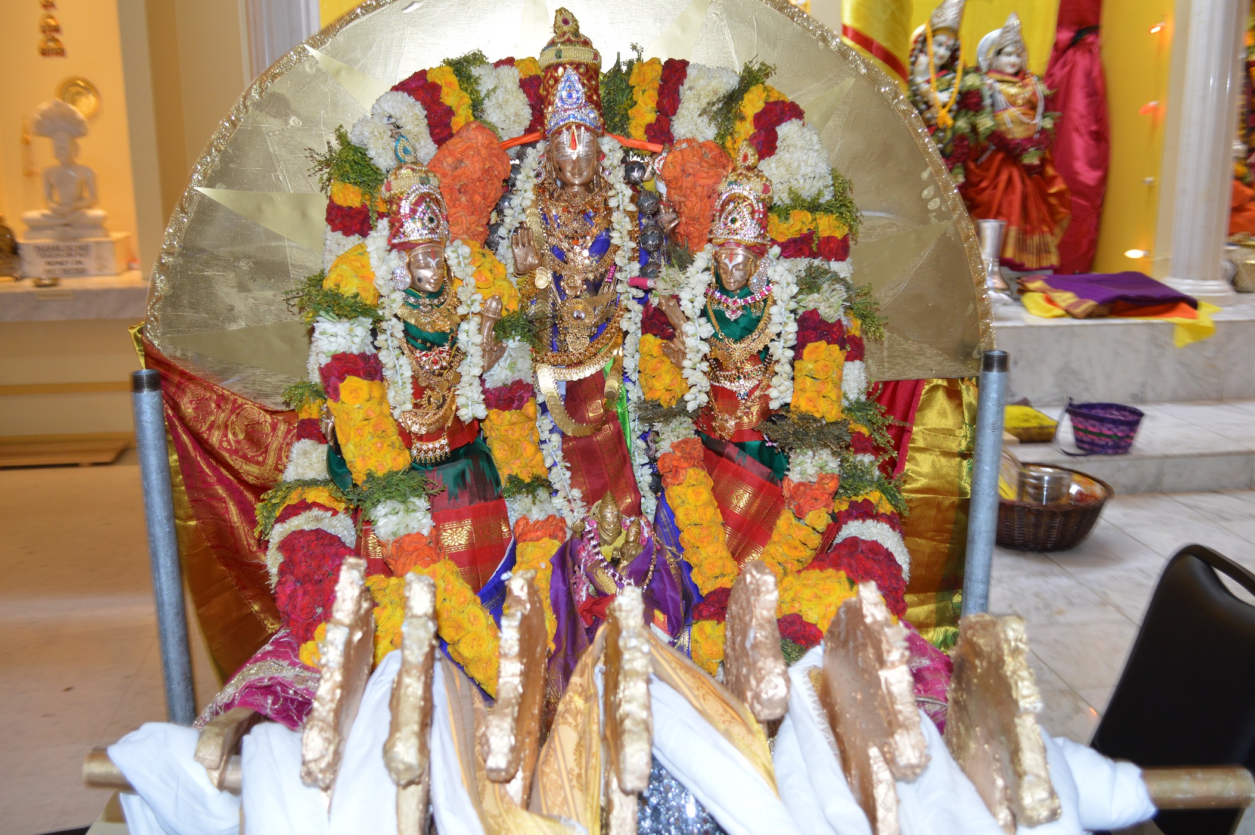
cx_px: 628
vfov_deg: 36.8
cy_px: 418
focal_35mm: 36
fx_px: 1254
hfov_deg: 53.2
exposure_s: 1/60
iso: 400
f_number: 4
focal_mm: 24
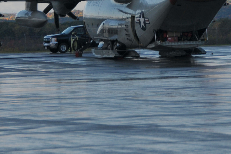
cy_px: -49
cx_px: 160
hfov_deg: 5.2
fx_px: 2563
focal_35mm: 400
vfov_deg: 3.4
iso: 200
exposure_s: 1/640
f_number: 6.3
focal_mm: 90
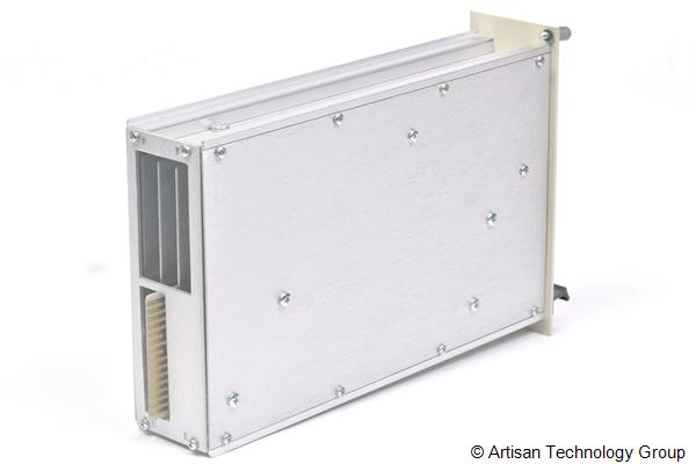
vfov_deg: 16.6
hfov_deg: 24.6
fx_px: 1595
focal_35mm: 82
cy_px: 232
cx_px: 348
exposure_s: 1/200
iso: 200
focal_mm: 55
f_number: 11
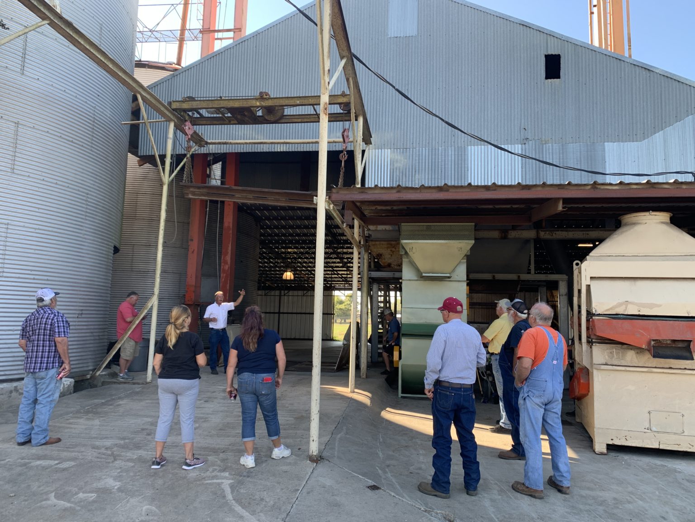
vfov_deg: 53.1
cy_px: 261
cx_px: 348
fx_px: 522
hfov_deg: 67.3
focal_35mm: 26
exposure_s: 1/170
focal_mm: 4.25
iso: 25
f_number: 1.8
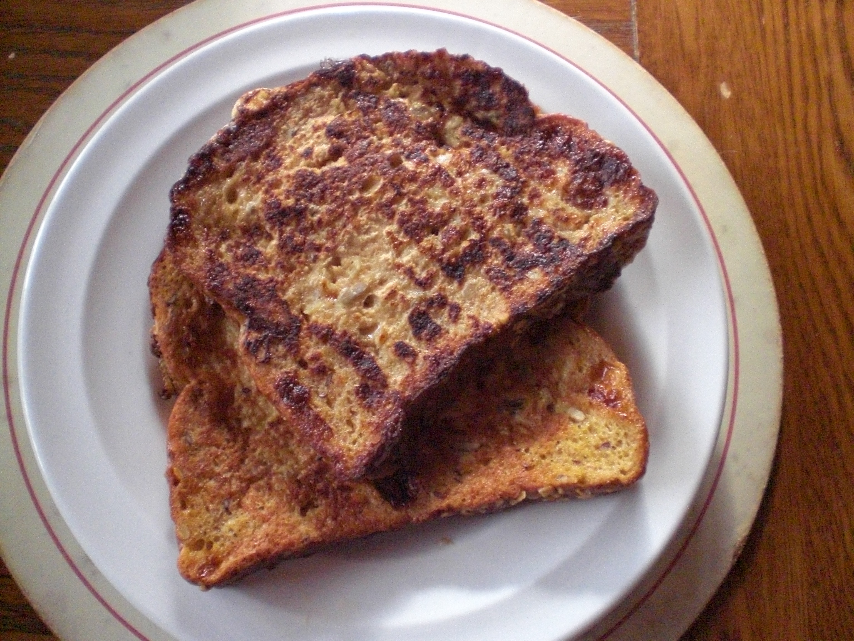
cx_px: 427
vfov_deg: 37.7
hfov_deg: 49.0
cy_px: 320
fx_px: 937
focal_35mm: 38
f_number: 3.1
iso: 800
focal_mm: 6.3
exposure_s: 1/100
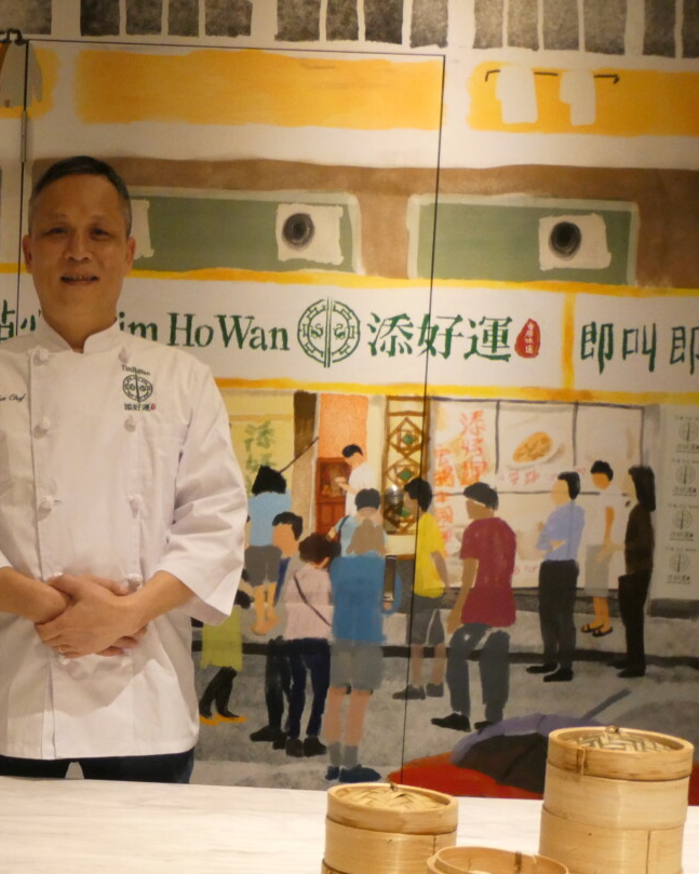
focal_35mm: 60
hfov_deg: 24.6
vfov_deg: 31.3
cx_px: 64
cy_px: 543
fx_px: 1552
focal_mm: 6.3
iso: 500
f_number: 3.7
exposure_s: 1/80
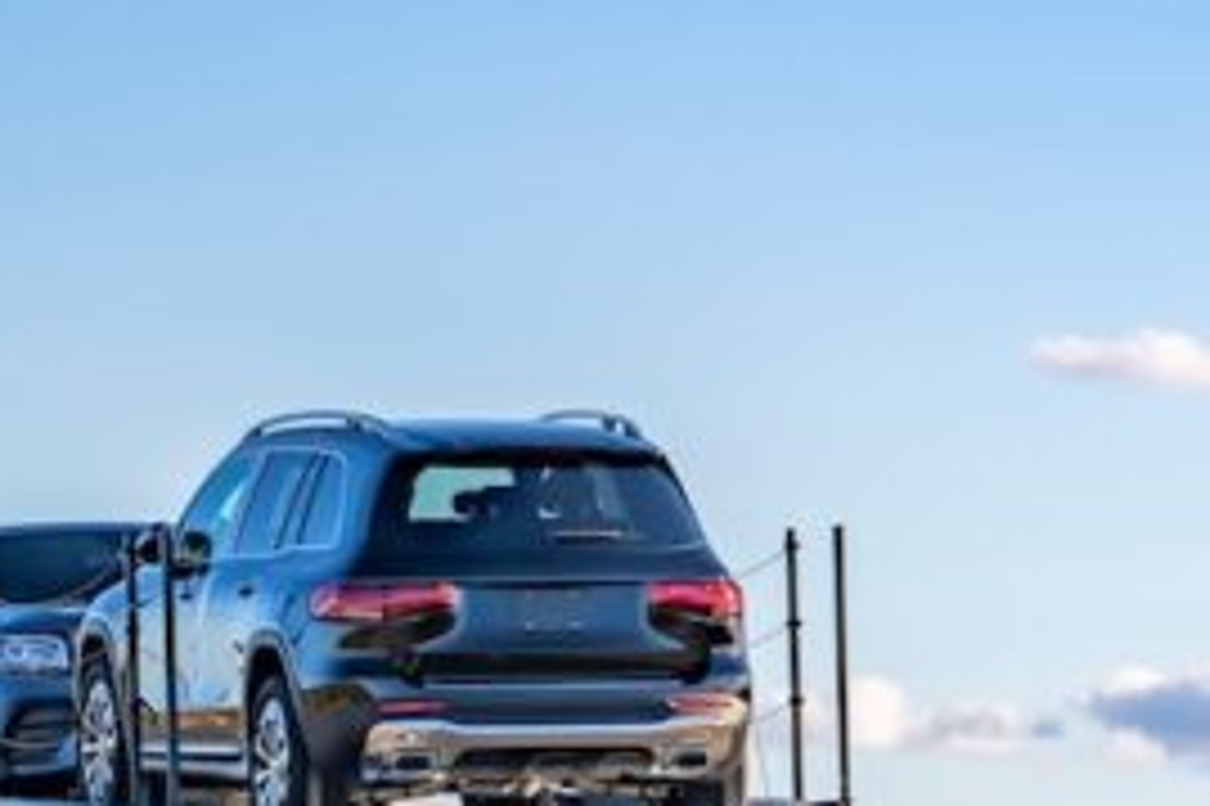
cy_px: 754
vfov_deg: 3.6
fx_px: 12831
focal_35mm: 382
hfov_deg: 5.4
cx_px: 1327
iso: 100
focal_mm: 105
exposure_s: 1/2500
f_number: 2.8
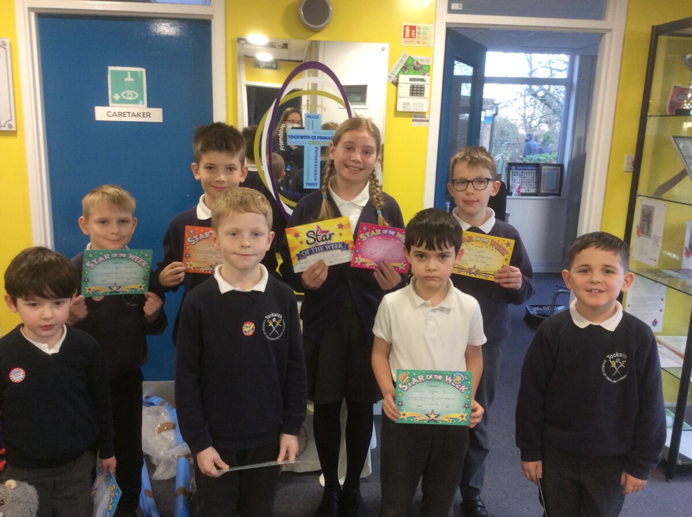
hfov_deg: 56.9
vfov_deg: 44.0
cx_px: 346
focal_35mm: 32
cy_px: 258
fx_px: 639
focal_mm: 3.3
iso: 80
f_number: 2.4
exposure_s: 1/25
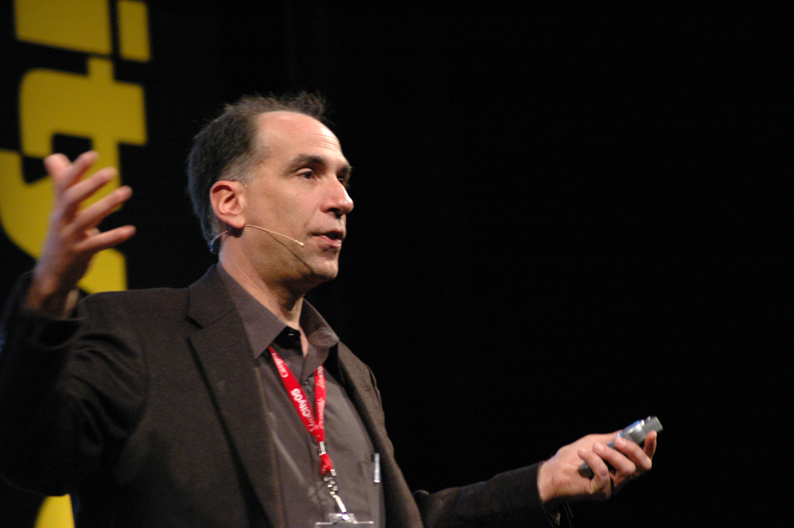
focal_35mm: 202
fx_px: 4462
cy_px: 264
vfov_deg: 6.8
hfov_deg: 10.2
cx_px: 397
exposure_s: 1/60
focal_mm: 135
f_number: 4.5
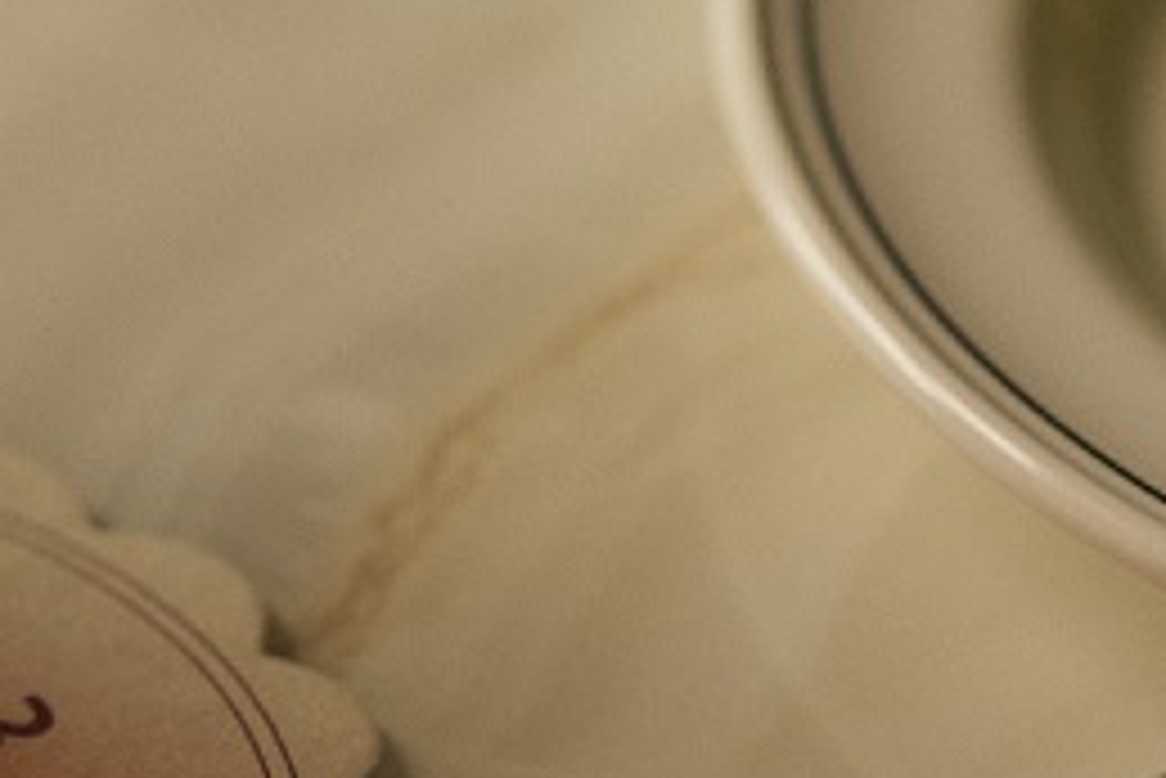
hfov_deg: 3.3
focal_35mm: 626
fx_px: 20286
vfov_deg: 2.2
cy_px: 908
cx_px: -180
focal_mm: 135
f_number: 2.8
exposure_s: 1/640
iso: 400
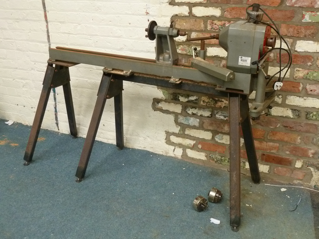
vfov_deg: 38.7
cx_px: 160
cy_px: 120
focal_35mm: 37
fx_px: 341
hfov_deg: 50.1
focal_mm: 6.1
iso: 400
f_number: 3.6
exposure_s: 1/13
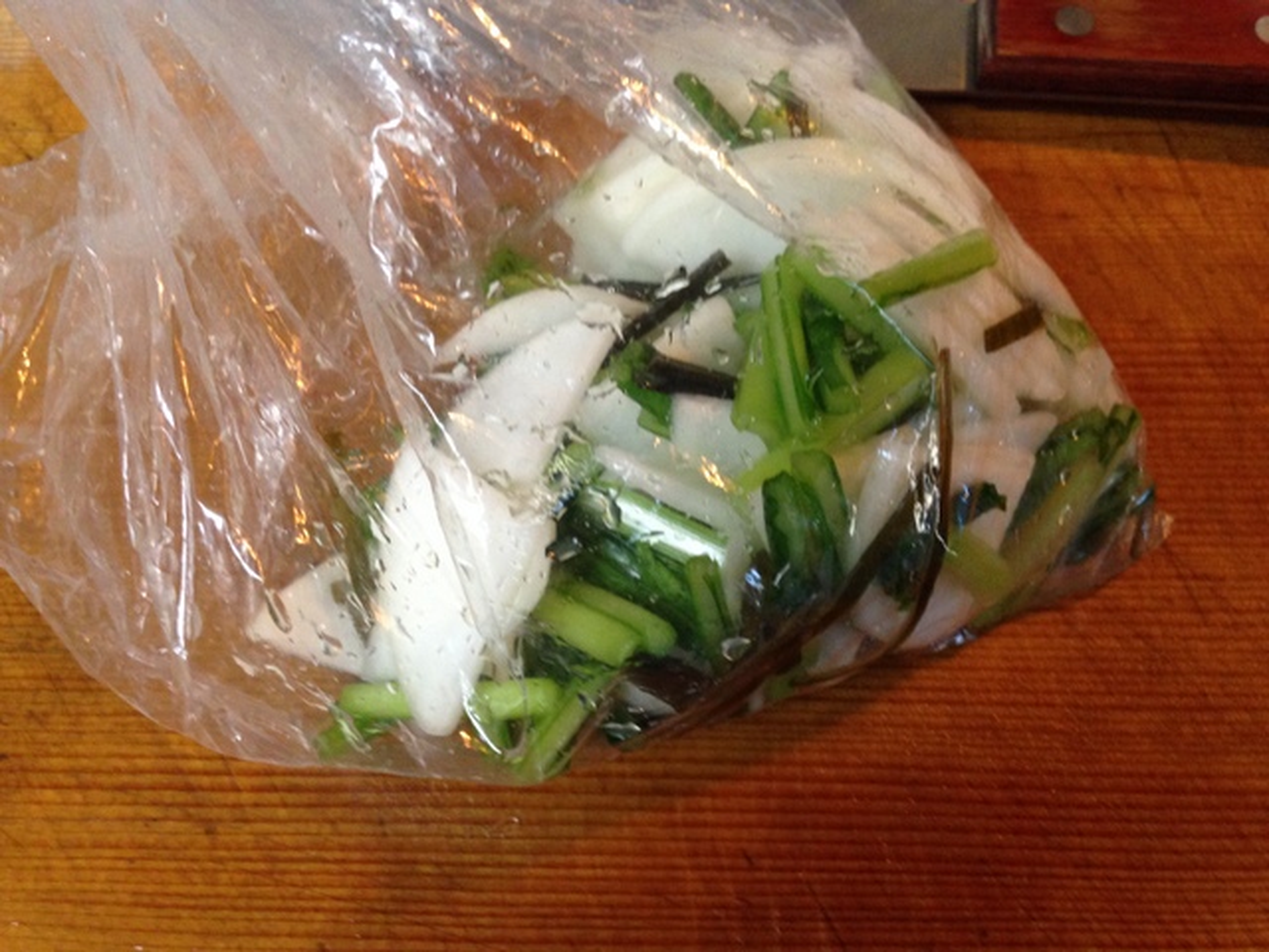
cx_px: 634
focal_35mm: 33
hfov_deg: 55.4
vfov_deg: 42.9
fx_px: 1210
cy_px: 476
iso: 250
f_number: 2.4
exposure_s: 1/20
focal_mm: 4.12
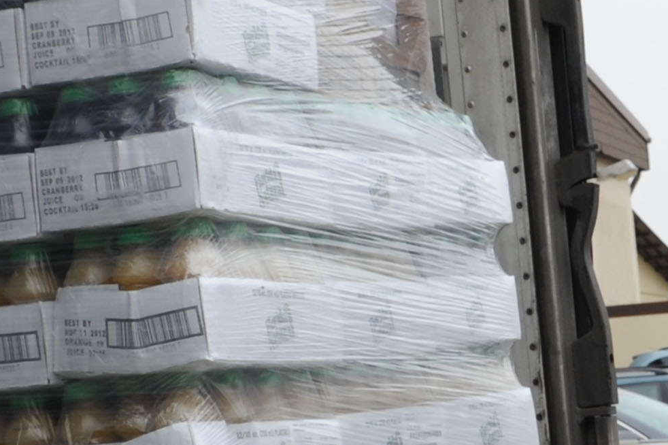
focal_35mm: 104
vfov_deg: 13.0
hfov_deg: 19.2
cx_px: 650
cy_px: 422
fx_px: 1929
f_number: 11
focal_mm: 24
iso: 320
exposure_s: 1/100
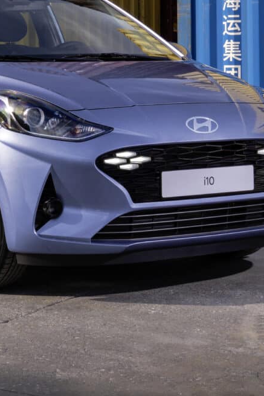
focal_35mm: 103
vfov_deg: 19.5
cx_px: 18
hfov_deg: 13.2
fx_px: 1134
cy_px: 40
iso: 100
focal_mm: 33
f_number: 11
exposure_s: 1/40
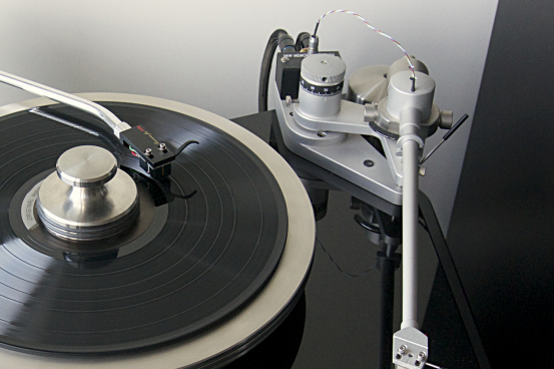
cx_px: 119
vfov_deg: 20.6
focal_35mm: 65
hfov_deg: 30.3
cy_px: 297
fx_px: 1000
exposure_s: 1/60
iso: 800
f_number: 5.6
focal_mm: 20
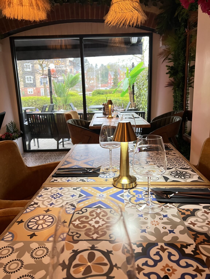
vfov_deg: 67.3
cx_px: 105
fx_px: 210
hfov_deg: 53.1
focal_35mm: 26
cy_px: 140
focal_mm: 5.7
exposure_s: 1/50
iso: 320
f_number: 1.5
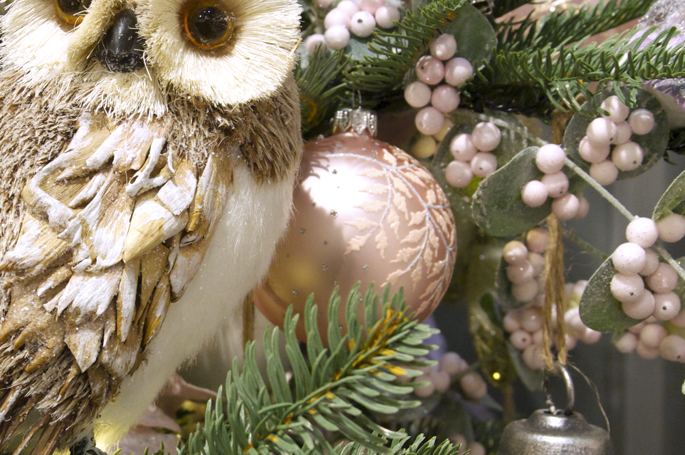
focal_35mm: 65
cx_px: 129
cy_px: 216
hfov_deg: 30.2
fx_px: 1236
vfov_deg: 20.9
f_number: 5.6
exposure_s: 1/50
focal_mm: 21
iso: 800
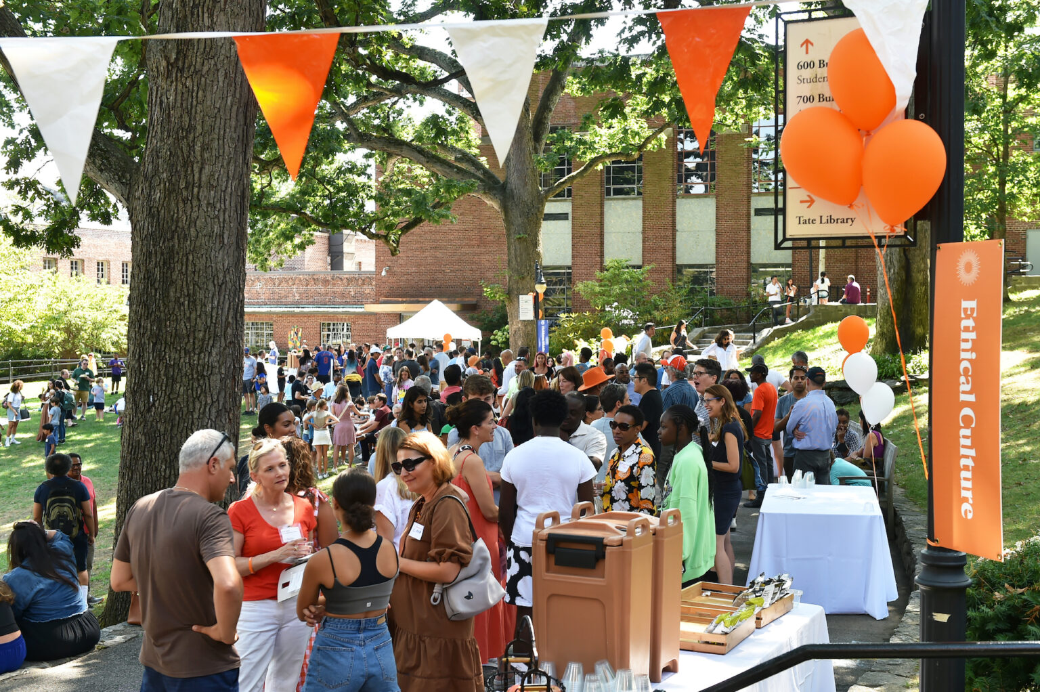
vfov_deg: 31.9
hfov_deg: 46.4
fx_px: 1213
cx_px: 520
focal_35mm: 42
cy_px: 346
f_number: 5
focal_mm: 42
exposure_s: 1/320
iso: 640
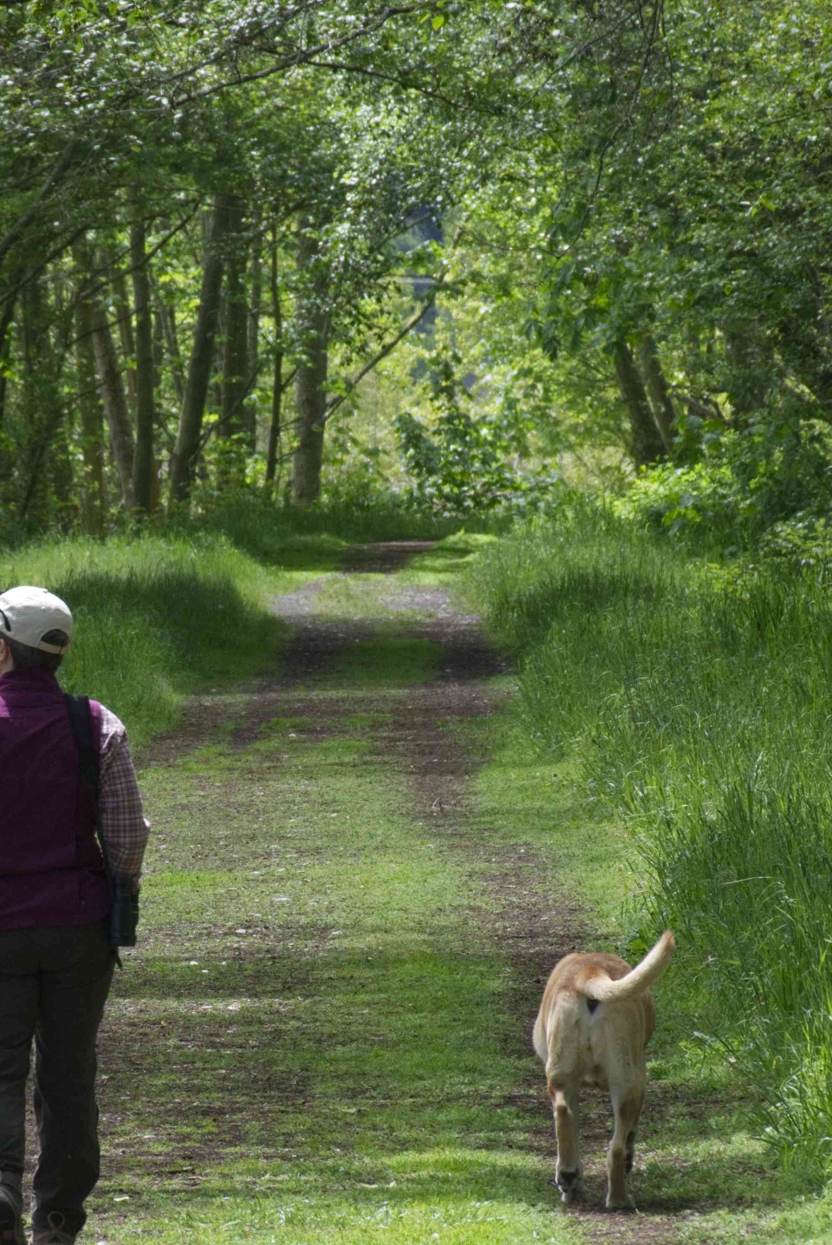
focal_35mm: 485
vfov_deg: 4.2
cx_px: 250
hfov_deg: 2.8
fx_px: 16788
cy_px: 735
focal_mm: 192.9
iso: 2000
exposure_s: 1/500
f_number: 13
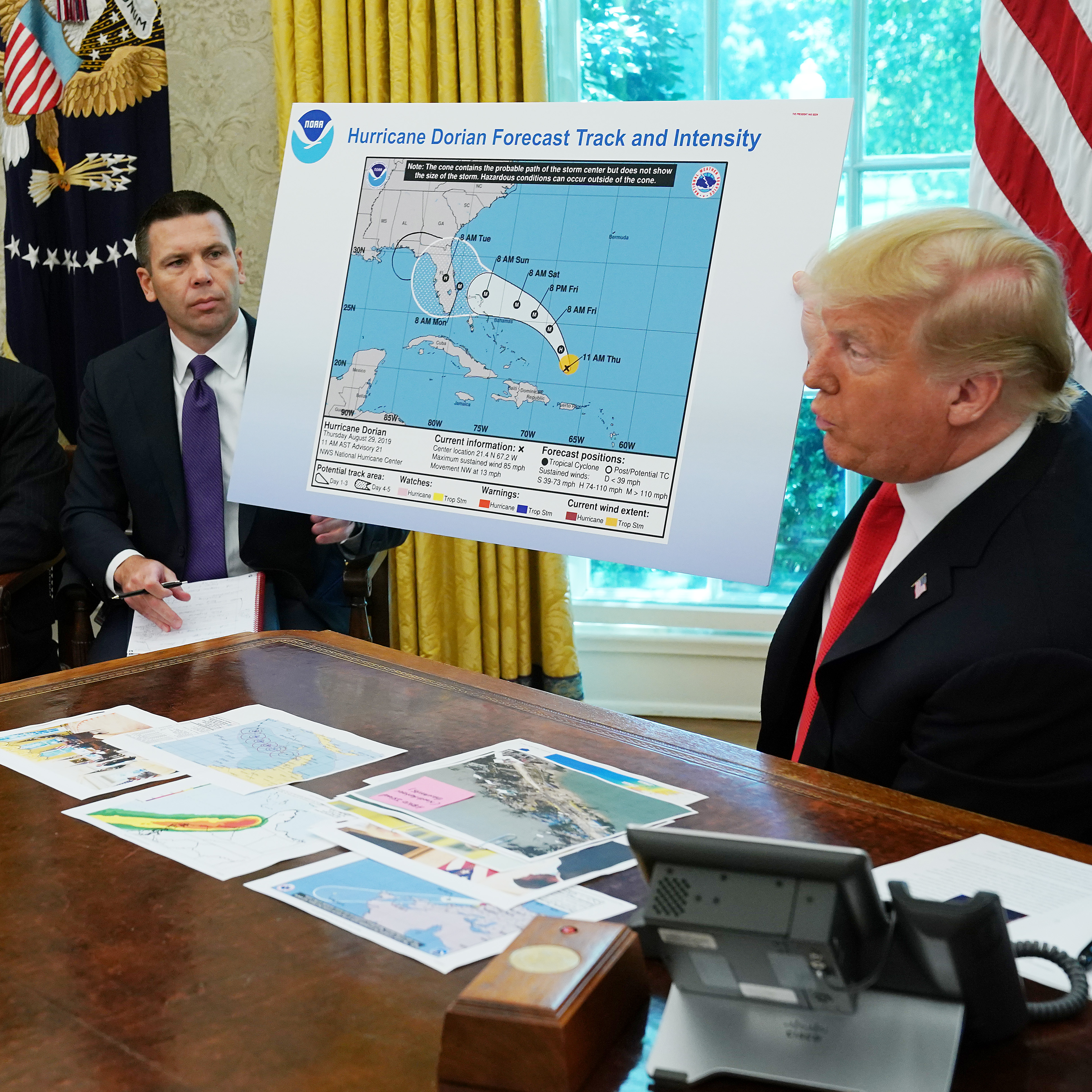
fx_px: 2106
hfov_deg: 28.7
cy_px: 548
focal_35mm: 59
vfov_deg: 29.1
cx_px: 282
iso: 2500
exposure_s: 1/200
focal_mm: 46
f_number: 5.6
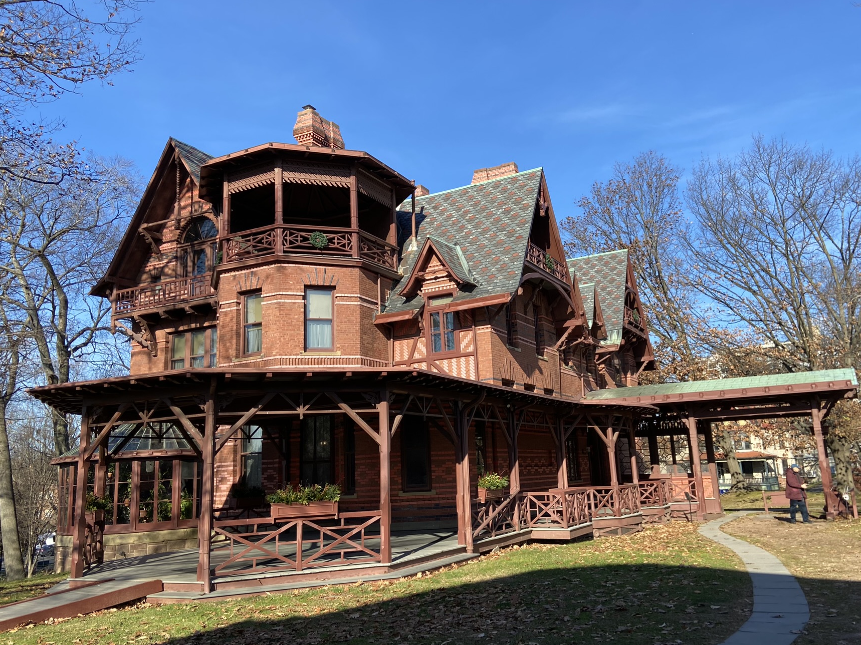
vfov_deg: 45.4
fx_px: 771
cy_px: 315
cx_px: 460
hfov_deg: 58.3
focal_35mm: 31
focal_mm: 4.25
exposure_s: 1/1412
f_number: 1.8
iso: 32
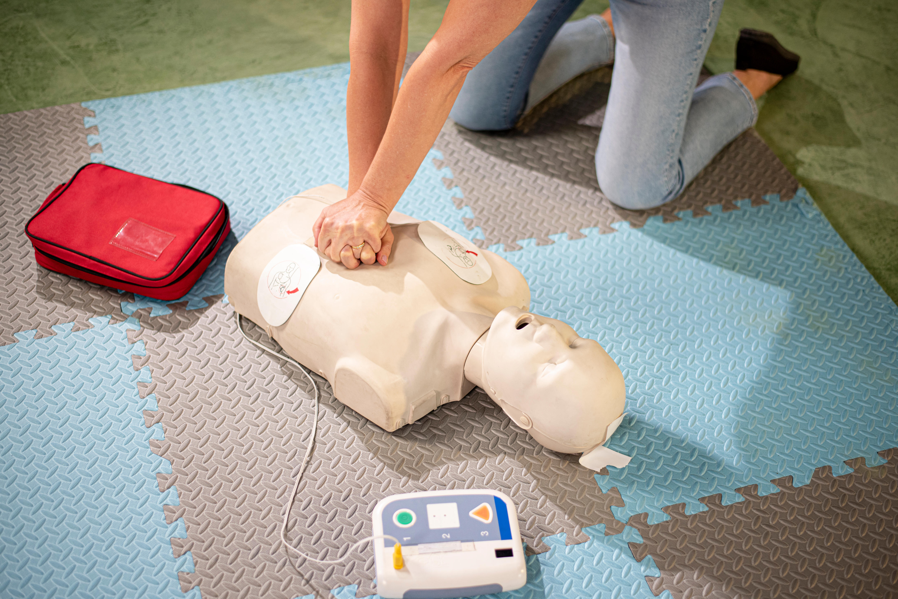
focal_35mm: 50
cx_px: 449
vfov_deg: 27.0
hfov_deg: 39.6
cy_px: 300
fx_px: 1247
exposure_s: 1/320
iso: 500
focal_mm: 50
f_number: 2
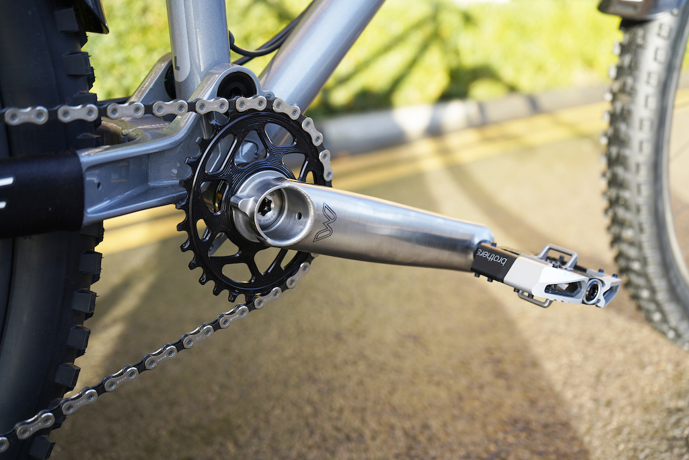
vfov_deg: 31.9
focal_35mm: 42
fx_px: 804
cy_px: 230
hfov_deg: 46.4
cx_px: 344
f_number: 4.5
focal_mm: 42
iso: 100
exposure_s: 1/100
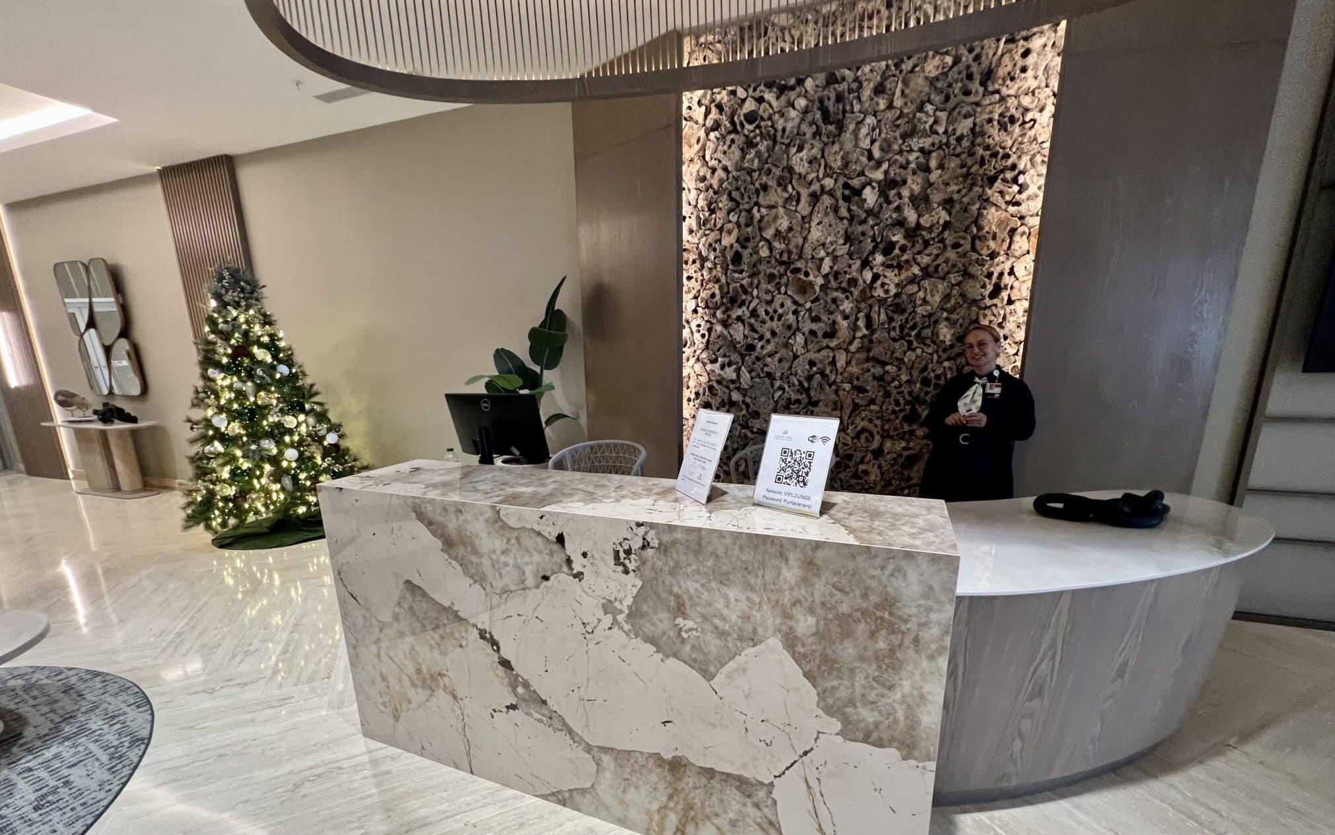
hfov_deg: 105.3
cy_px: 483
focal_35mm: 14
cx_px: 667
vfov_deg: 78.1
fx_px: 509
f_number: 1.8
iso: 200
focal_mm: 1.57
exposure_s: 1/60
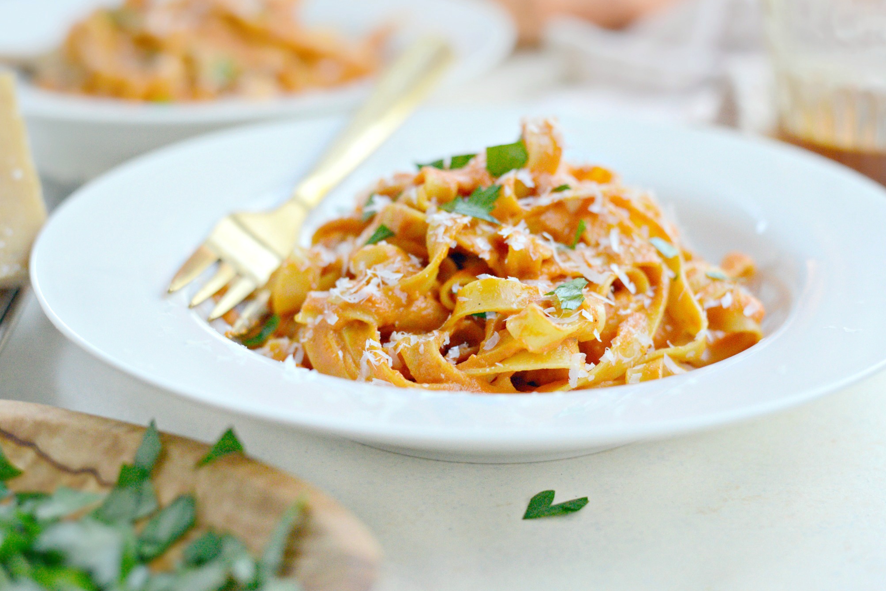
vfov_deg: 24.6
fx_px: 1354
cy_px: 287
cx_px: 481
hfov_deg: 36.2
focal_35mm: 55
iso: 3200
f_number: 3.2
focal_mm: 50
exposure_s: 1/1000
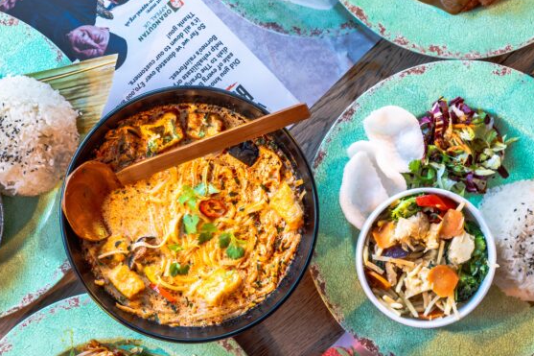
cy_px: 219
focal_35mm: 69
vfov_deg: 19.7
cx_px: 238
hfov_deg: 29.2
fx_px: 1023
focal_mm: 50
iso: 3200
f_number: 6.3
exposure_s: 1/80
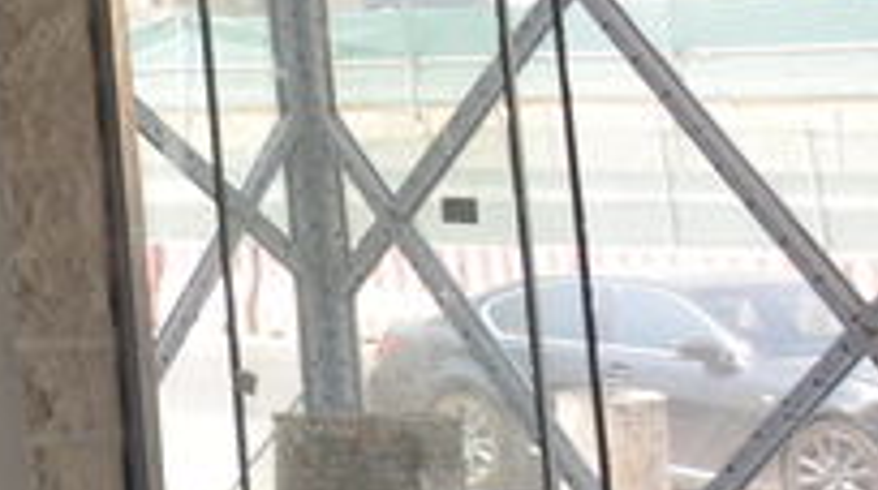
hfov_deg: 12.0
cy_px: -417
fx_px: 3301
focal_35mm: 142
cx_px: -1287
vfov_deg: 8.2
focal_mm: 18
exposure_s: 1/160
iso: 250
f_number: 6.3
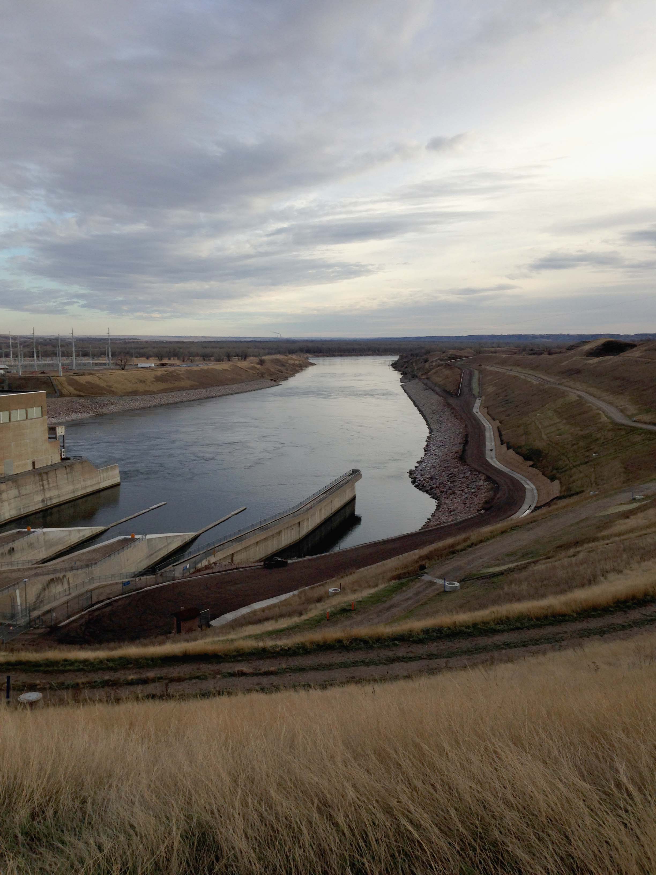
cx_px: 328
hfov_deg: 42.9
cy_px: 438
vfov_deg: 55.4
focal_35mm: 33
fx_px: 834
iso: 50
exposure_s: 1/786
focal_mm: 4.12
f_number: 2.4
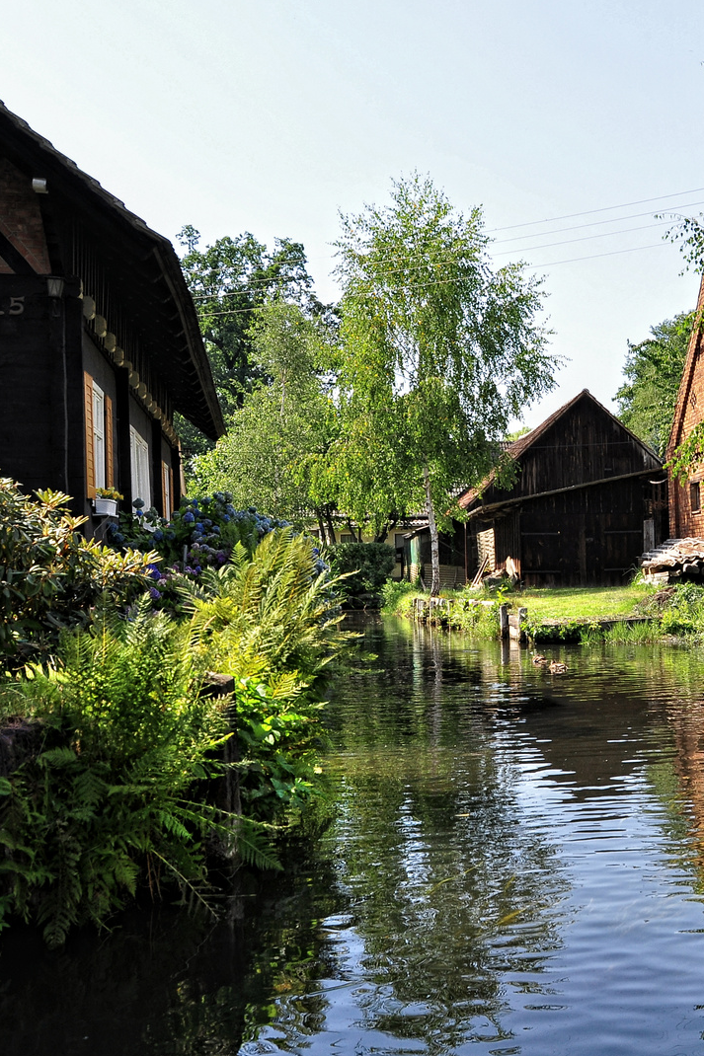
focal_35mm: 41
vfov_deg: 47.4
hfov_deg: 31.8
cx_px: 562
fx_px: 1203
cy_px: 529
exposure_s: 1/250
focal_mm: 18
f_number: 6.7
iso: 200
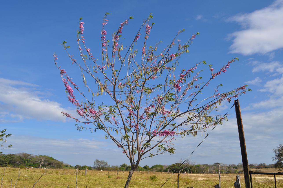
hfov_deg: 62.0
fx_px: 236
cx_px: 142
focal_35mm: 30
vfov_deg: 43.5
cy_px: 94
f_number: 10
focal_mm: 20
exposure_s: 1/400
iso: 200
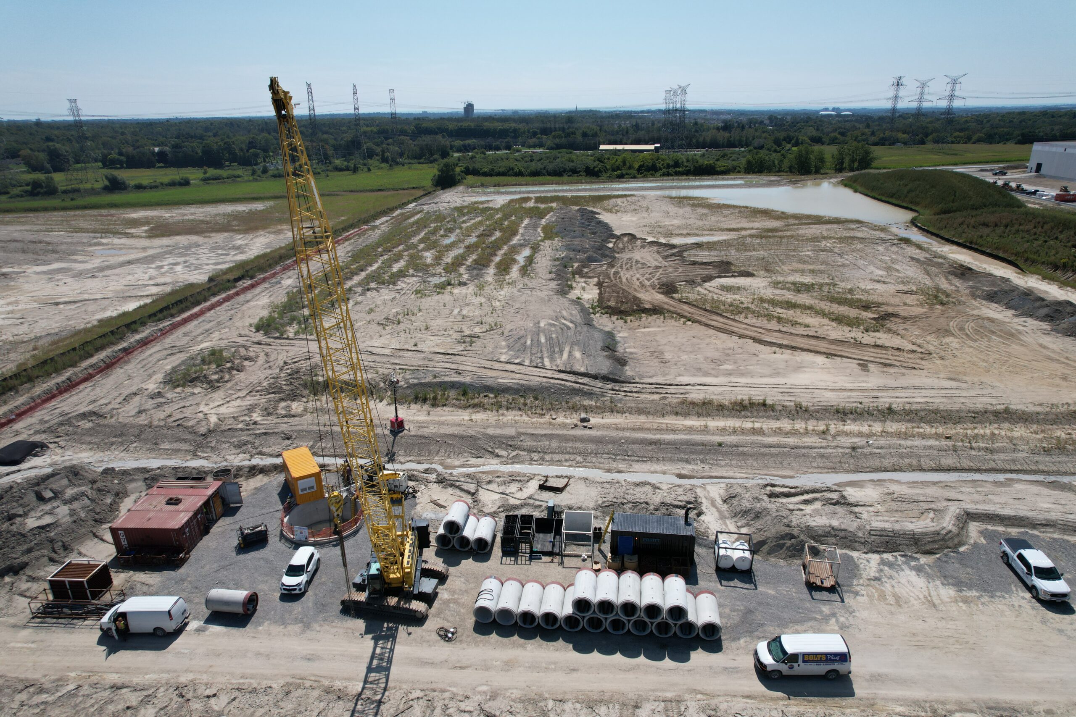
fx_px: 658
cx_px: 538
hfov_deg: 78.6
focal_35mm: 22
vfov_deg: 57.2
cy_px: 358
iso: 110
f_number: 2.8
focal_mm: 8.38
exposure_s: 1/3200
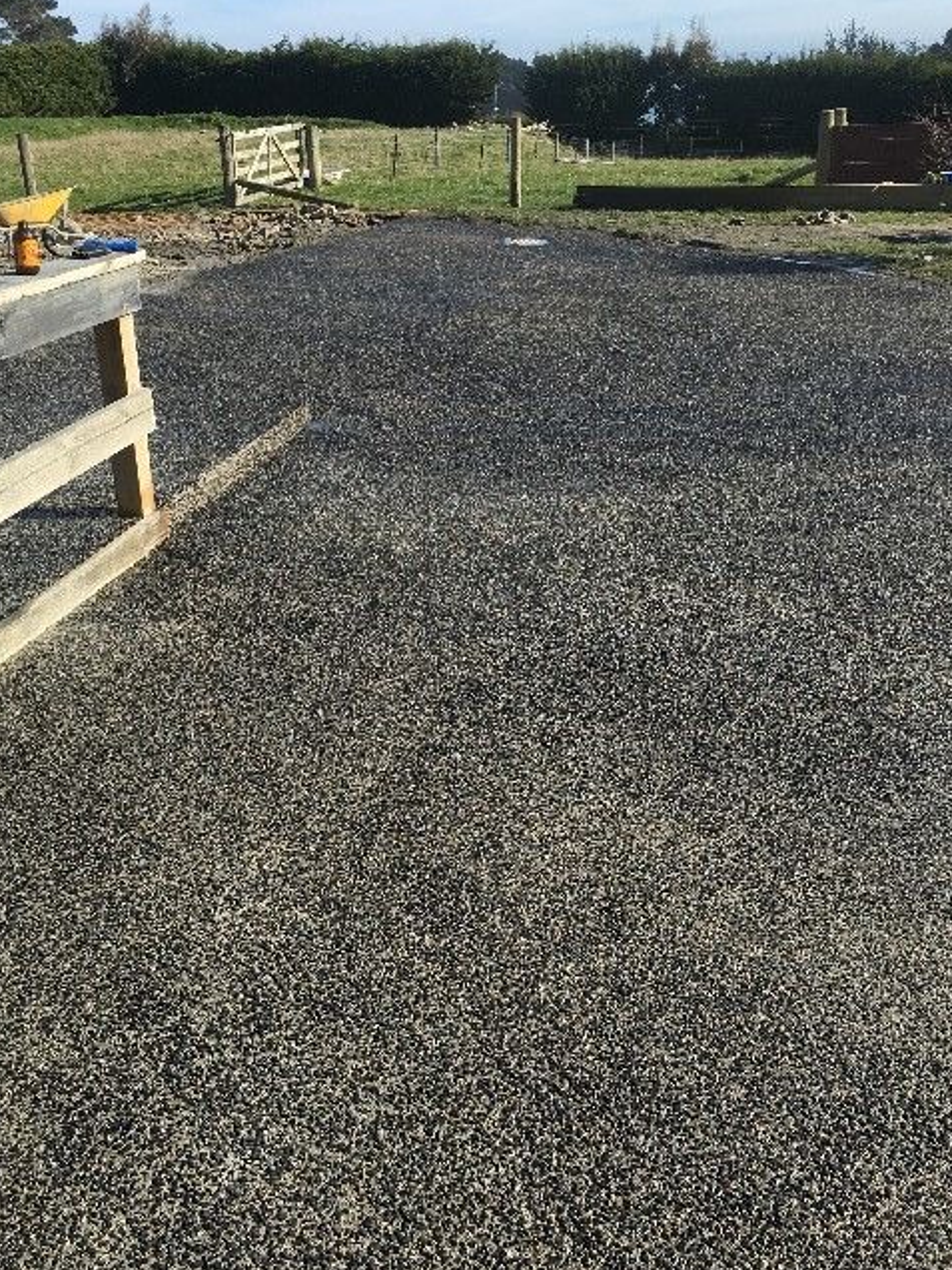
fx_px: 1283
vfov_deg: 52.5
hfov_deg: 40.6
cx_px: 425
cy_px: 555
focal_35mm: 35
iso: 25
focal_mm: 4.15
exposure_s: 1/1166
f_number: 2.2
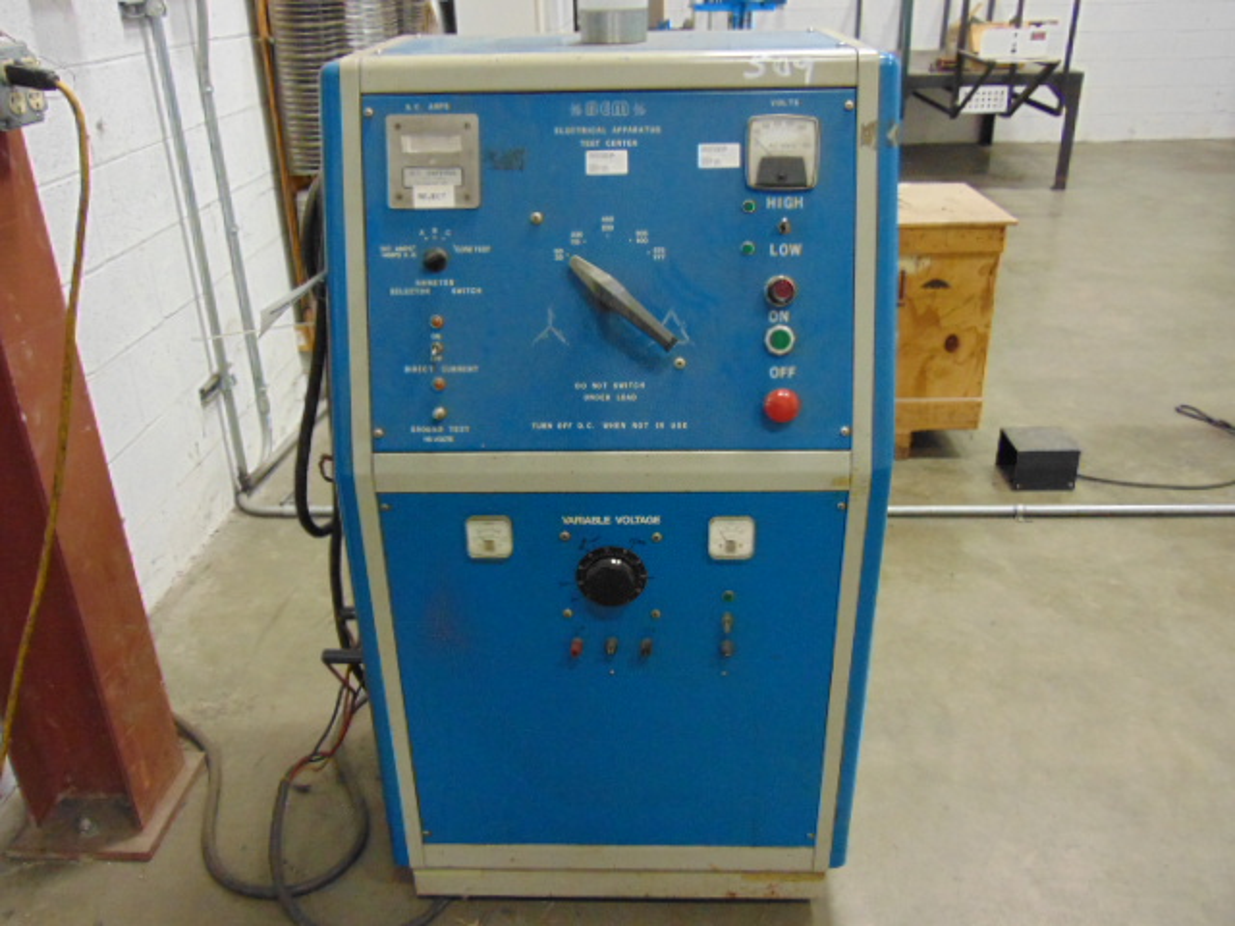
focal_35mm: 30
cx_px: 618
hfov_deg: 60.0
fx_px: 1070
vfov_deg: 46.8
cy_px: 463
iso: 400
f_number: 3.1
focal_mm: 5.4
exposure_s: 1/25
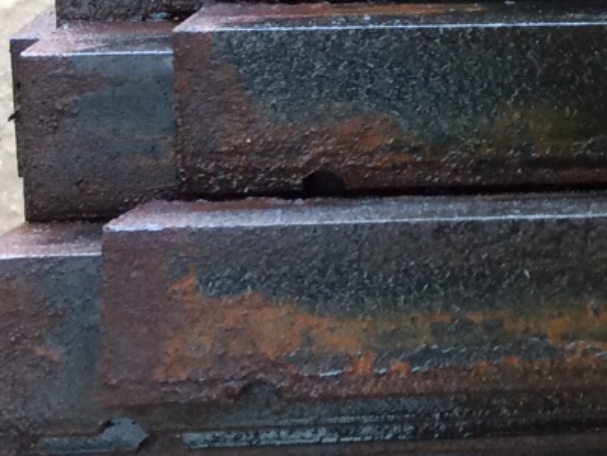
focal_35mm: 118
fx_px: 2070
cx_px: 913
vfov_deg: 12.1
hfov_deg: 15.4
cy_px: -159
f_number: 2.2
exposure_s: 1/33
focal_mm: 4.15
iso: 50
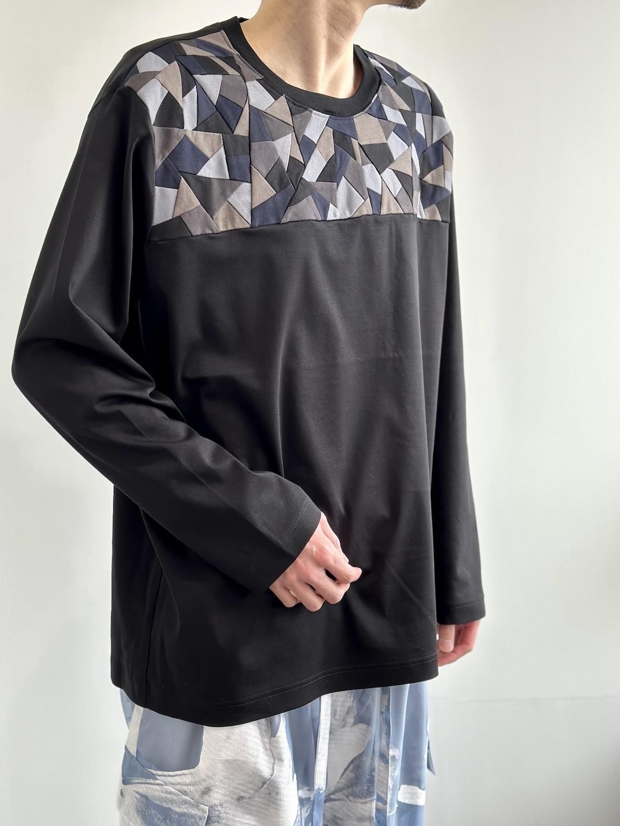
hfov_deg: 29.7
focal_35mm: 49
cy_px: 408
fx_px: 1170
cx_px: 307
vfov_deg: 38.9
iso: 64
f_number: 1.78
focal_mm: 6.86
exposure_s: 1/168
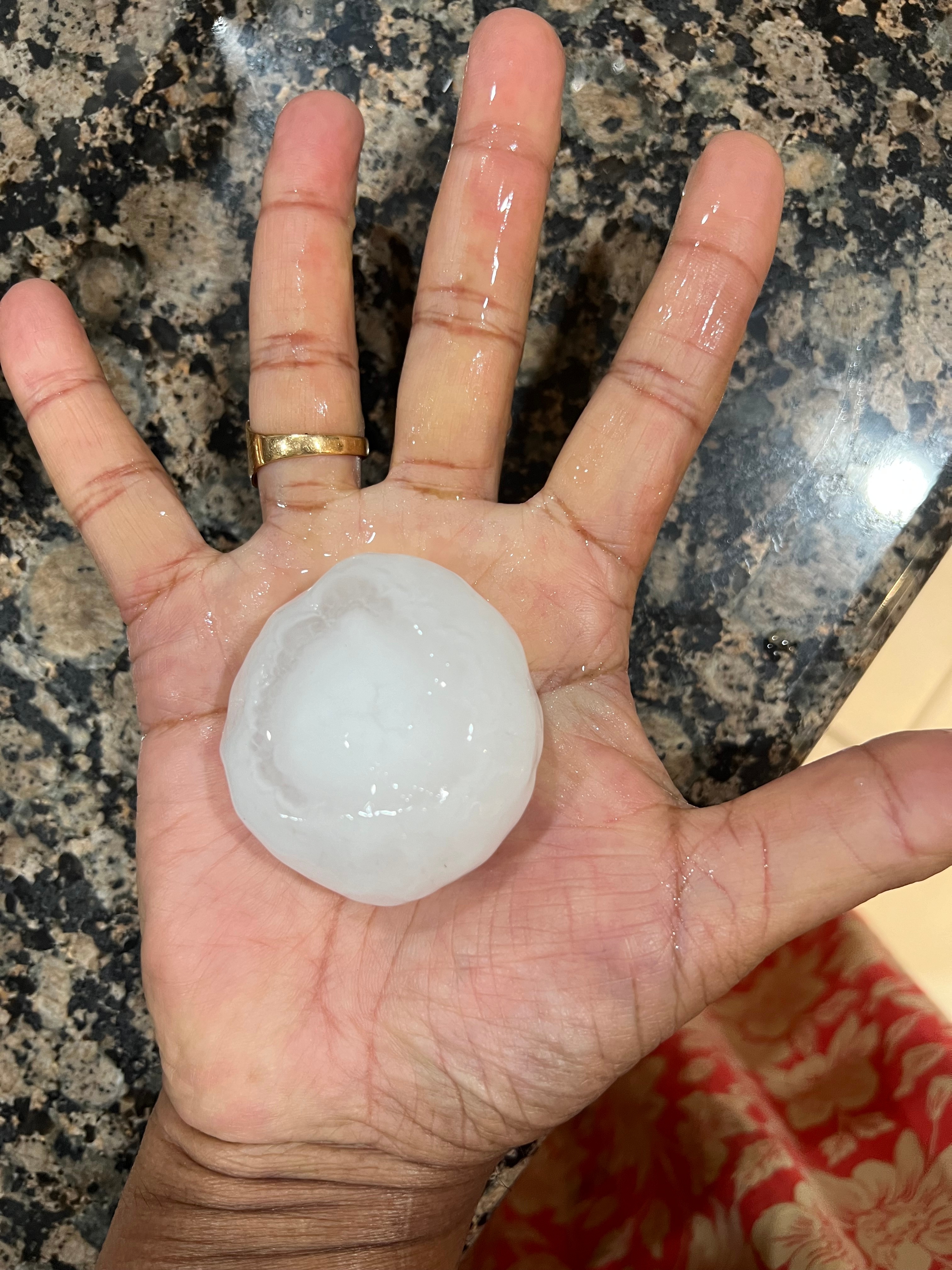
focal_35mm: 26
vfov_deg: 67.3
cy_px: 635
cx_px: 476
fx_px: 953
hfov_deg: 53.1
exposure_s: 1/60
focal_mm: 5.7
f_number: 1.5
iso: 160
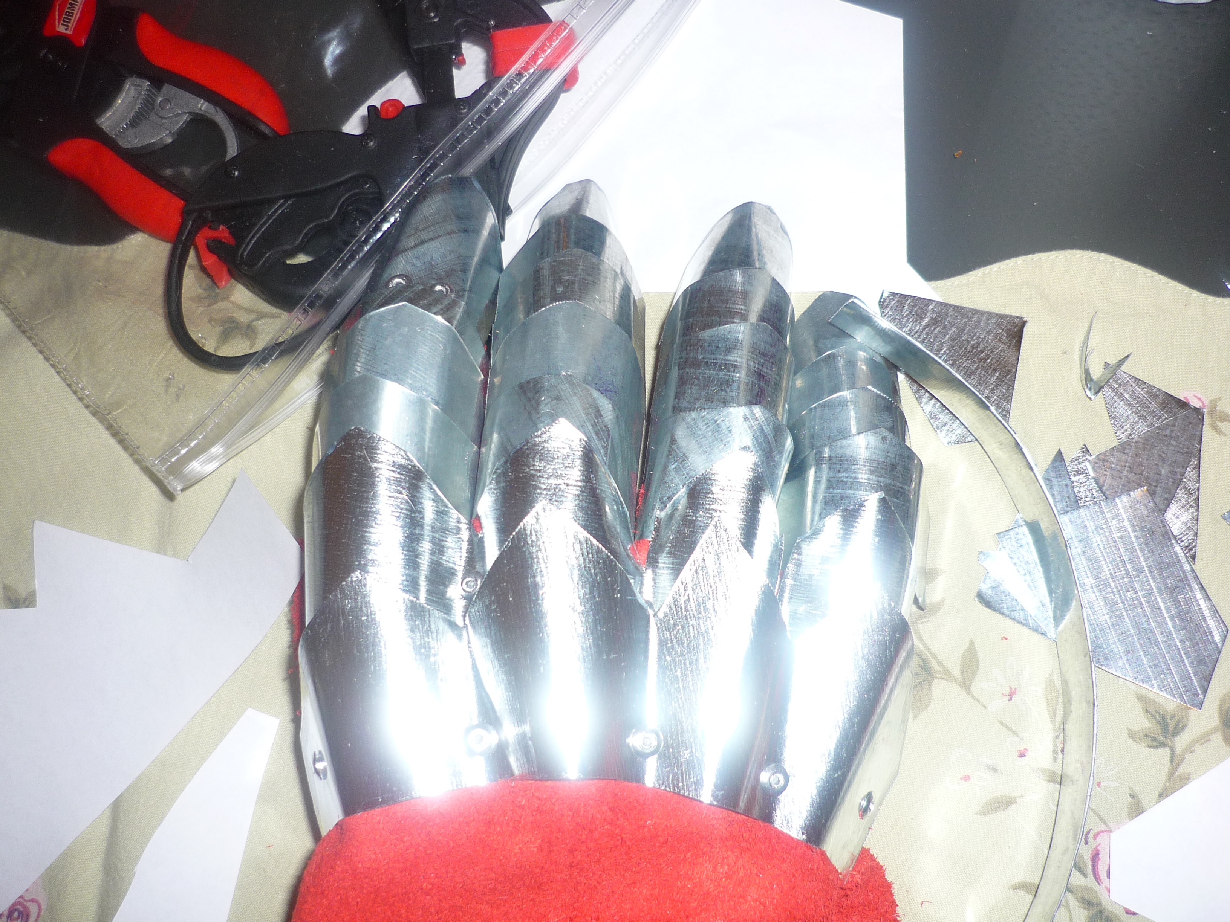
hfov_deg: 55.4
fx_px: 1173
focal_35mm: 33
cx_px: 615
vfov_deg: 42.9
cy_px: 461
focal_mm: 5.5
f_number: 2.8
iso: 100
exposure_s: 1/30
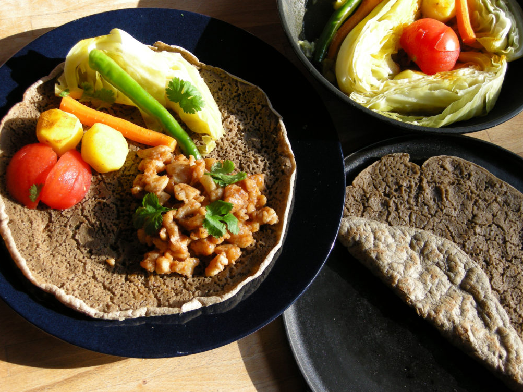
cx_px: 263
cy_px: 193
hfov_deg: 38.9
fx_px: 740
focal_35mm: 49
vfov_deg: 29.7
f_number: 3.1
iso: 81
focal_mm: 10.1
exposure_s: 1/56.3
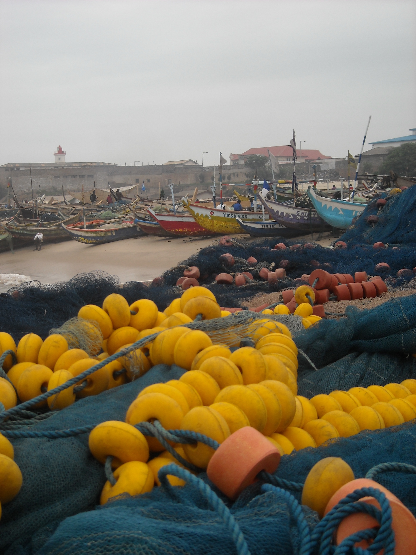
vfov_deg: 35.5
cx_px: 208
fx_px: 865
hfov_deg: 27.0
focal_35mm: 54
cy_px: 278
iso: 64
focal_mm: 8.85
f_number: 3.3
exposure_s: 1/176
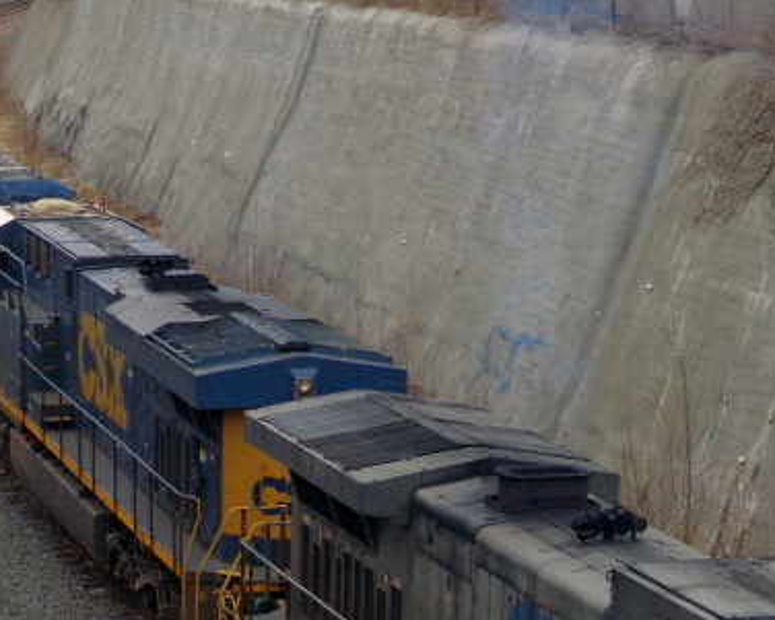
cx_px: 177
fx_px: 2914
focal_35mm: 127
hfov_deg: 15.1
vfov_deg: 12.1
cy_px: 149
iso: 800
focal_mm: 40
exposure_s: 1/1000
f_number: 7.1
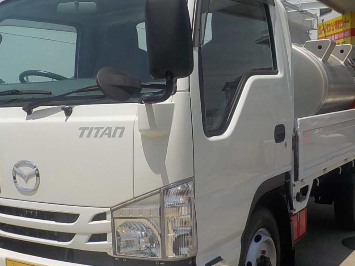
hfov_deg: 40.4
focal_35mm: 47
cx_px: 158
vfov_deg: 30.8
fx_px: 482
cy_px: 151
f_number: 6.6
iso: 125
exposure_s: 1/640
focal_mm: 4.1
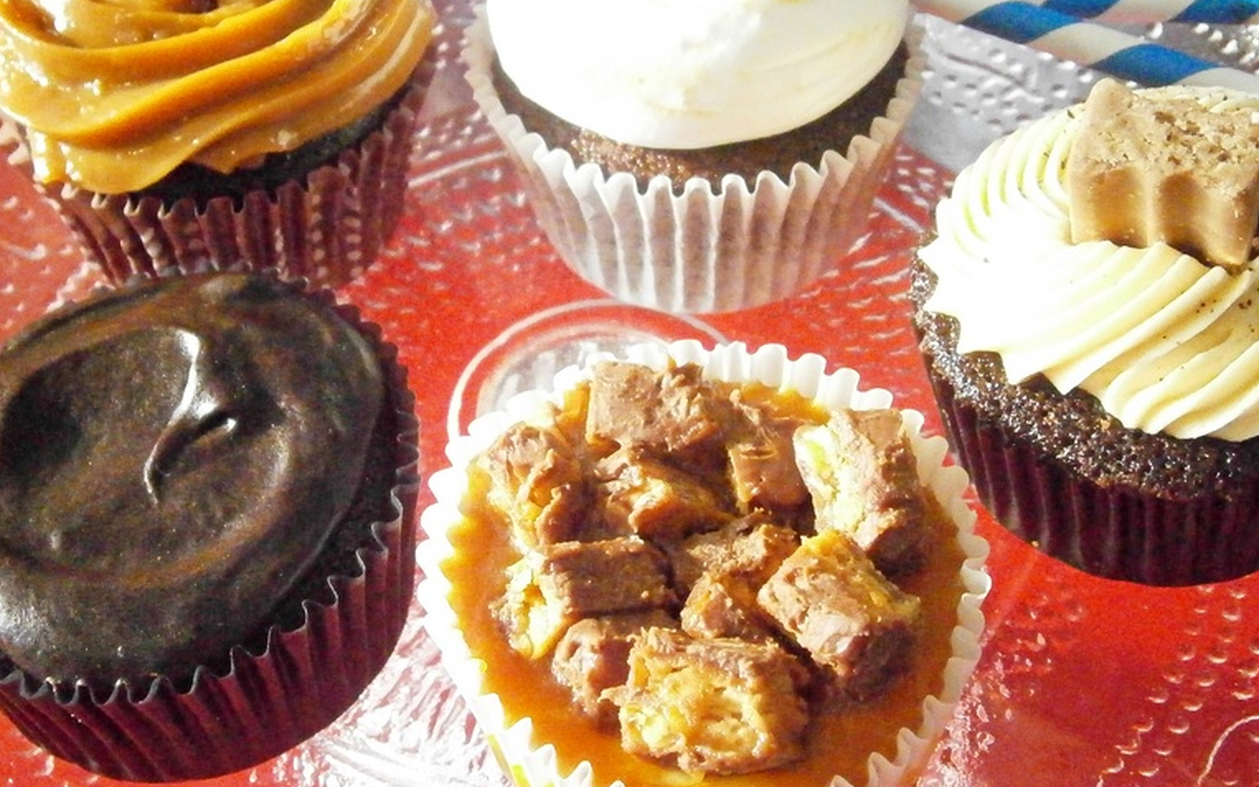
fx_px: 2127
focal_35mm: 62
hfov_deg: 33.0
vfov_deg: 20.9
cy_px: 277
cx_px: 612
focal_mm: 8.3
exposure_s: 1/125
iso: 1600
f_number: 3.4
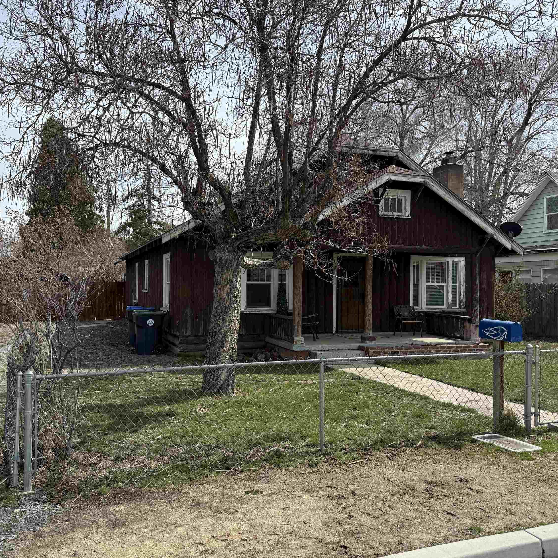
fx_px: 529
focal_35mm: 29
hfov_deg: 55.5
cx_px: 253
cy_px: 281
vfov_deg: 55.6
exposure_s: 1/3145
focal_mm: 6.76
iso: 80
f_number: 1.78
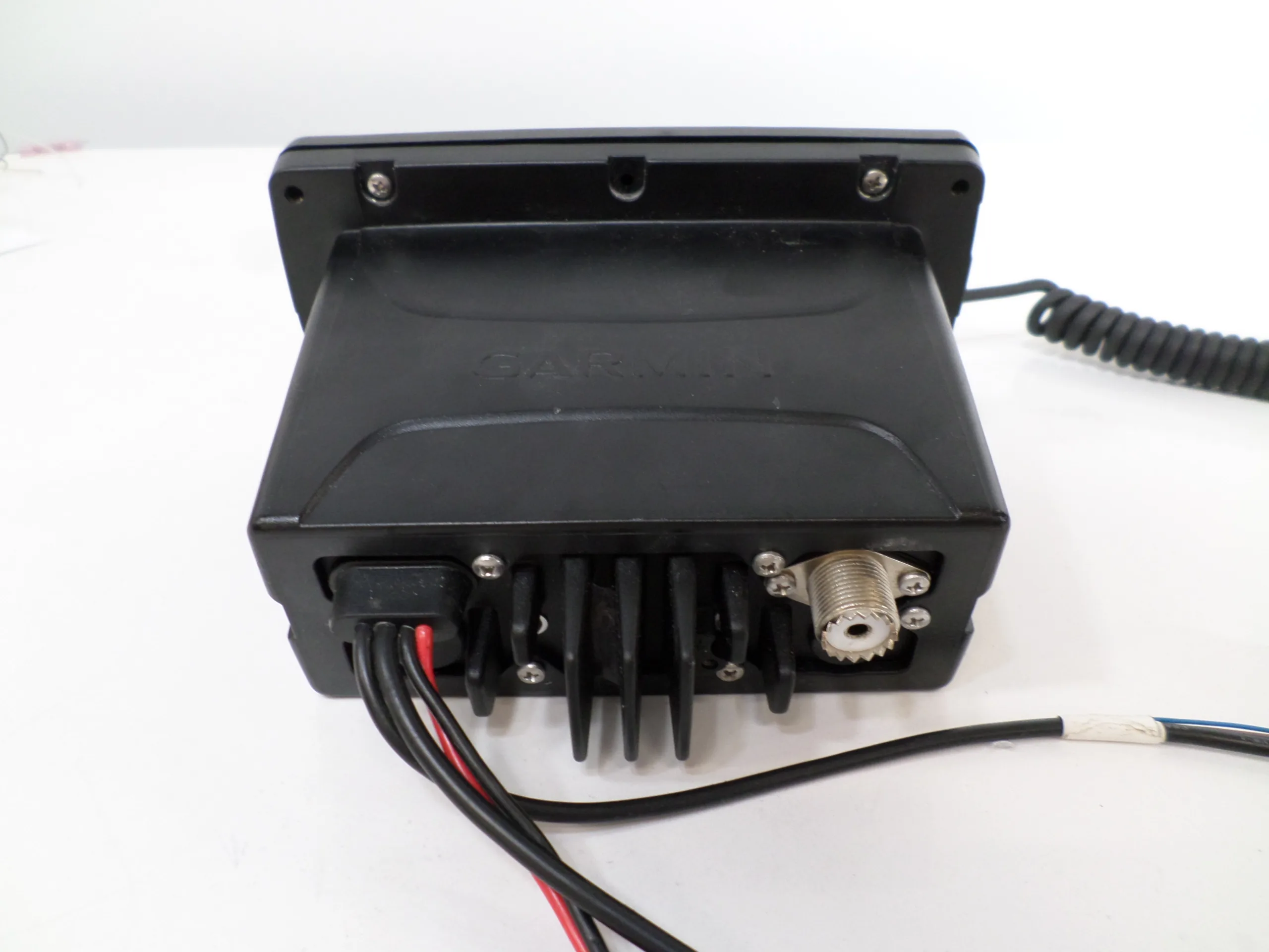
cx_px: 634
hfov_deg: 69.4
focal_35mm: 25
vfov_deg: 54.9
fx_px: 916
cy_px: 476
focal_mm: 4.5
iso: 160
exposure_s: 1/30
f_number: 2.5
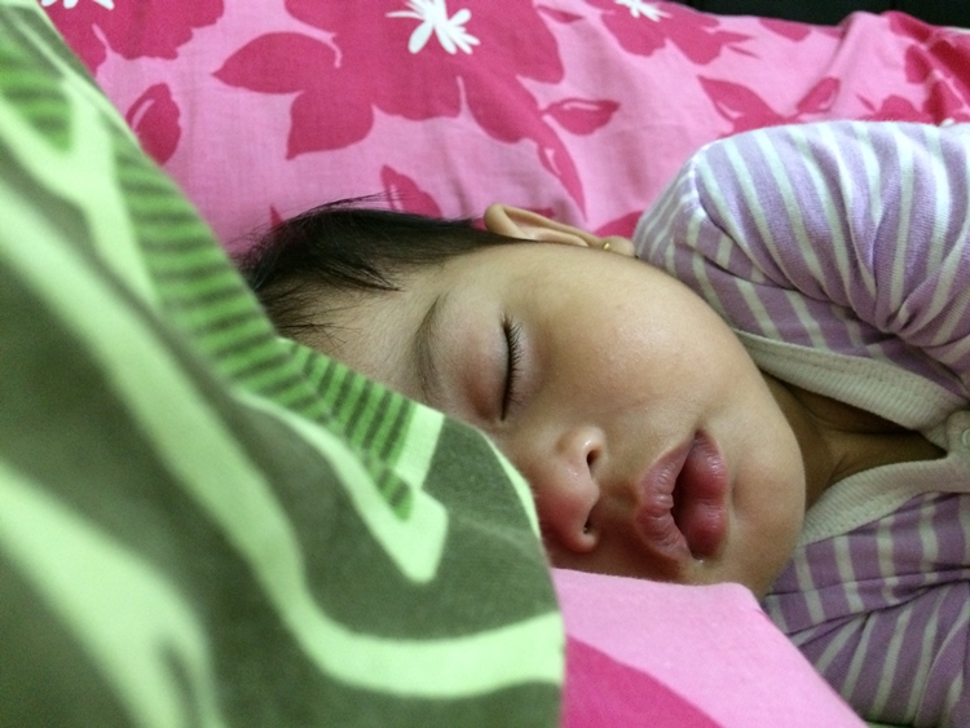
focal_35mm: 29
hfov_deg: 61.6
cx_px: 485
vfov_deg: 48.3
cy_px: 364
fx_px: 813
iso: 500
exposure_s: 1/17
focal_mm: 4.15
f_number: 2.2
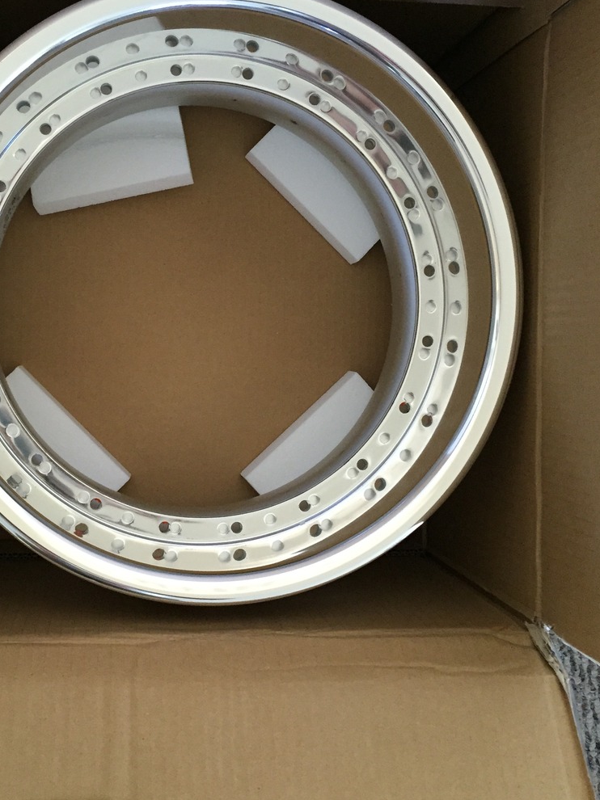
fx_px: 925
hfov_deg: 35.6
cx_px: 207
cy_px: 351
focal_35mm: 40
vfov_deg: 46.7
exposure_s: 1/24
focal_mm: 4.15
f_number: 2.2
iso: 250
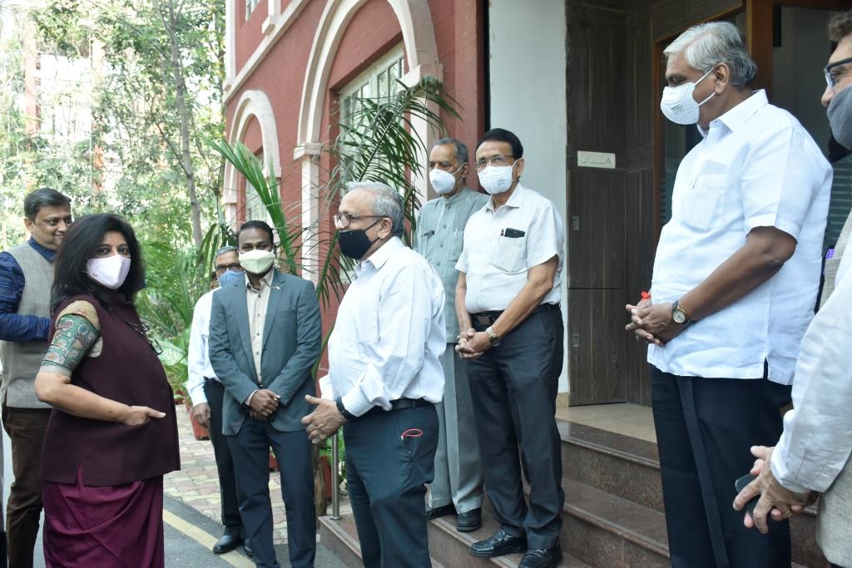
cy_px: 284
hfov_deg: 55.1
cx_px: 426
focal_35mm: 34
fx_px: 817
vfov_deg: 38.4
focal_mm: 23
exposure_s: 1/160
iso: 640
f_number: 6.3
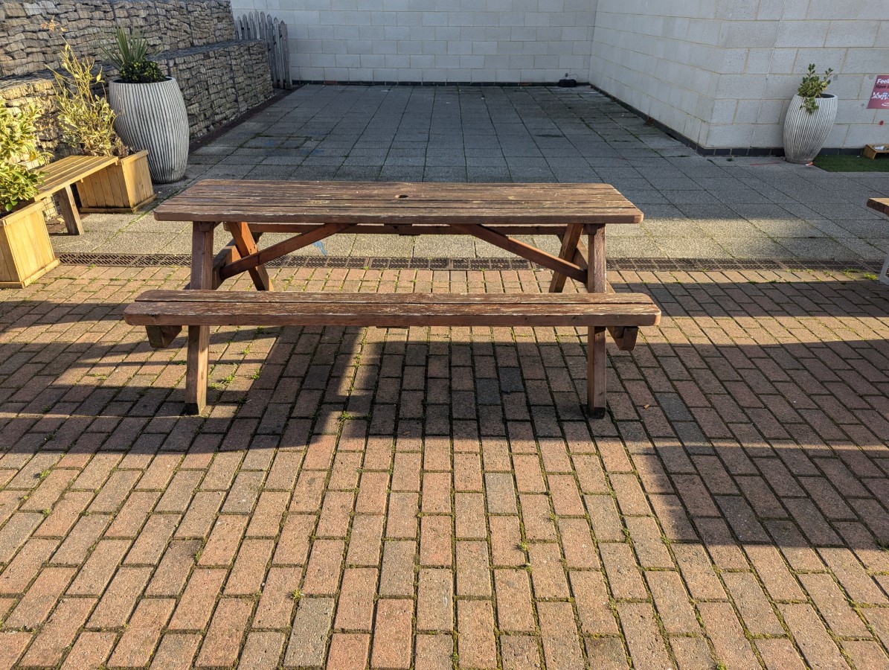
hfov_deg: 71.5
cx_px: 444
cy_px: 335
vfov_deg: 56.9
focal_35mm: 24
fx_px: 617
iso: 36
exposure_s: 1/527
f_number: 1.85
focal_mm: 6.81
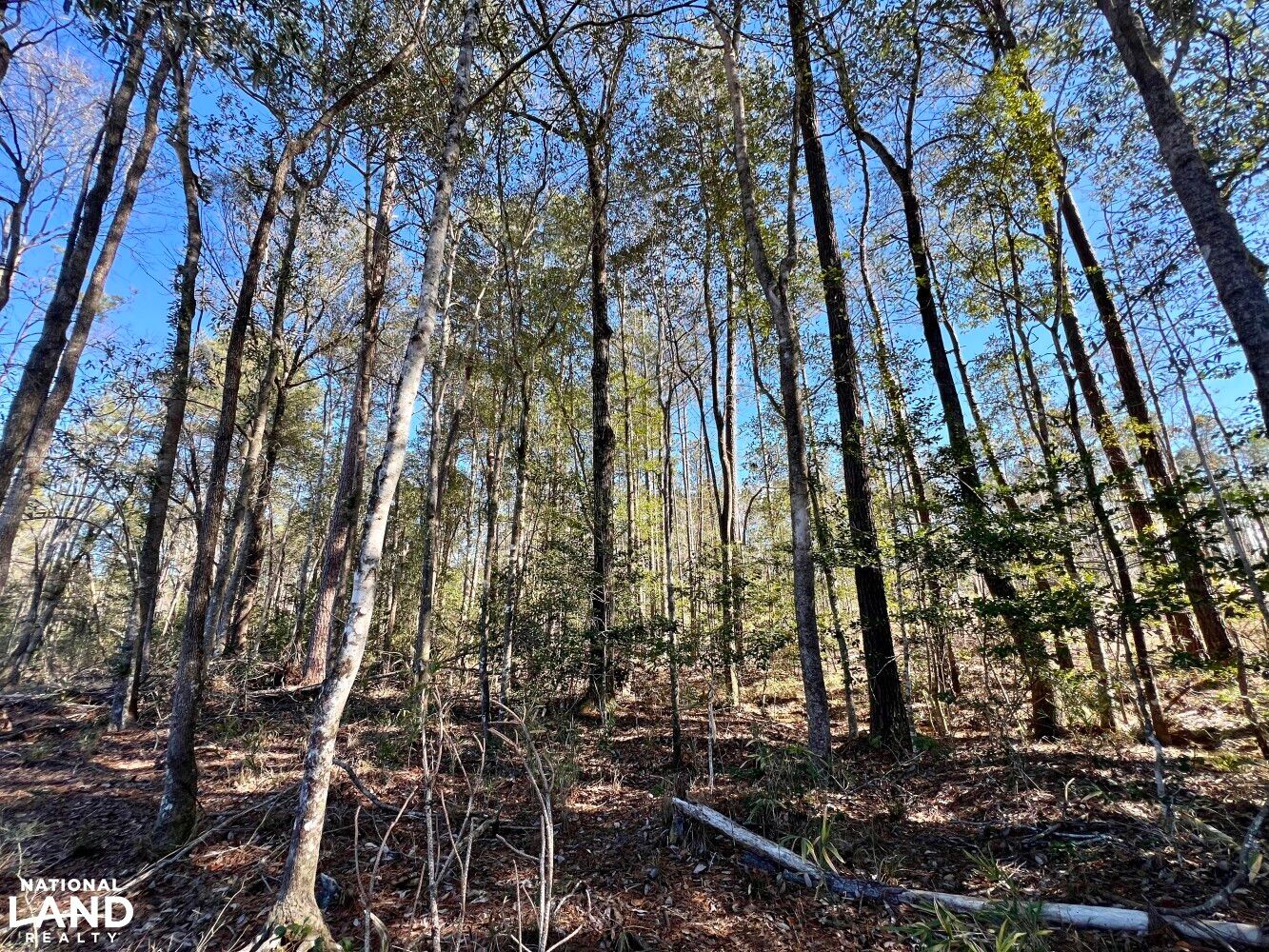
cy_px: 476
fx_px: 477
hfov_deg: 106.2
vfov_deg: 89.9
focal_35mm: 13
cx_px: 634
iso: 32
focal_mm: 1.57
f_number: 1.8
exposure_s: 1/316
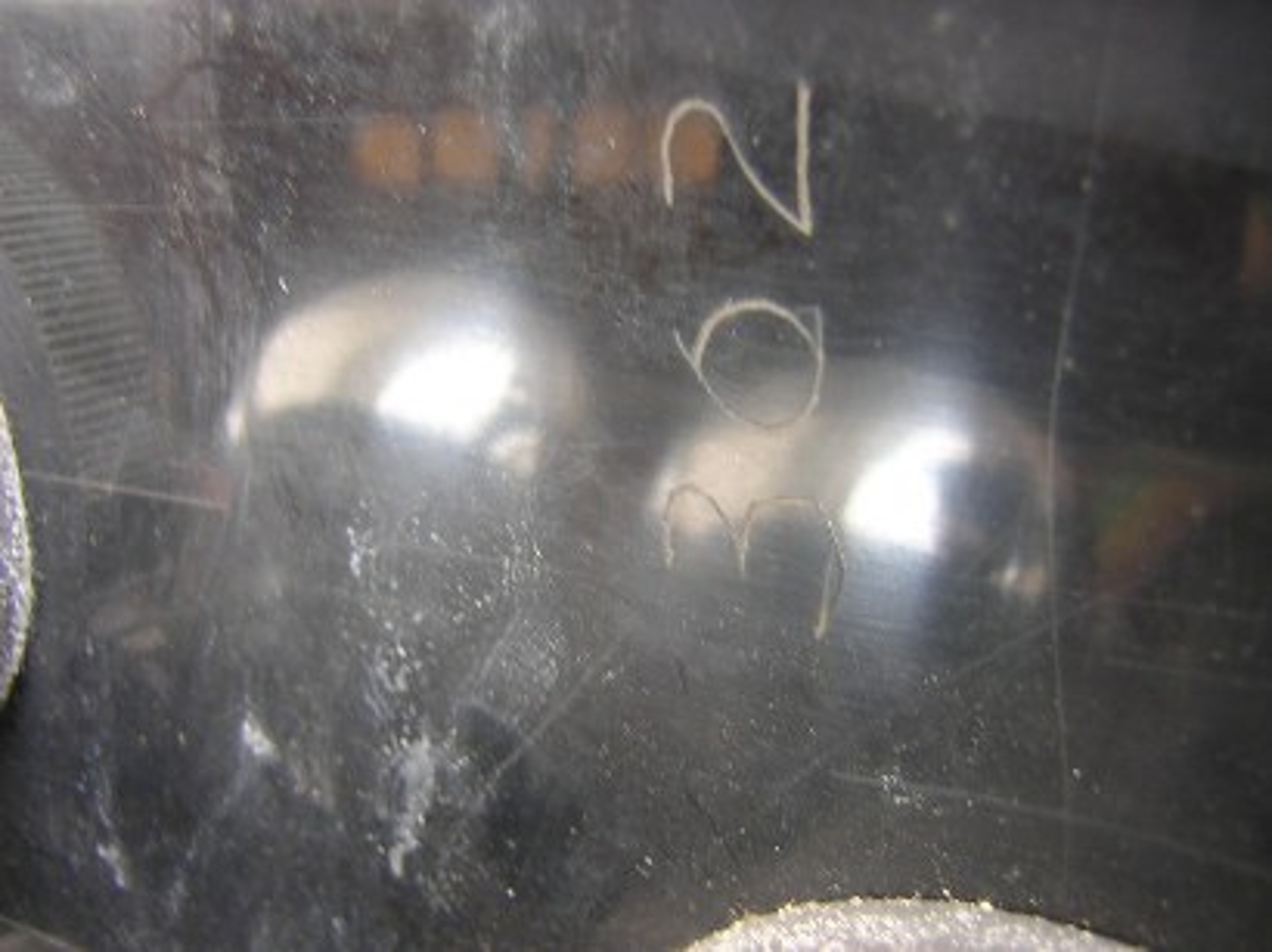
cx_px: 636
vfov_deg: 39.6
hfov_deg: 51.4
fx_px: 1322
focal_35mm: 36
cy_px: 476
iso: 100
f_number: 2.6
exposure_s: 1/8.3
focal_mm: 4.7
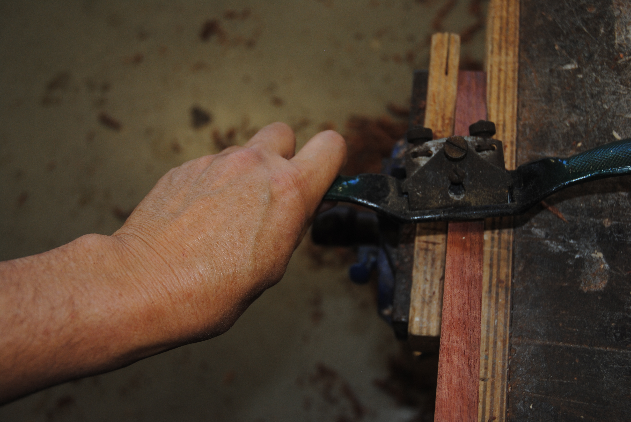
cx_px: 316
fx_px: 711
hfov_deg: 47.9
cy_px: 211
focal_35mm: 40
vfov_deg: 33.1
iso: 200
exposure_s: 1/60
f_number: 3.8
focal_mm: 27
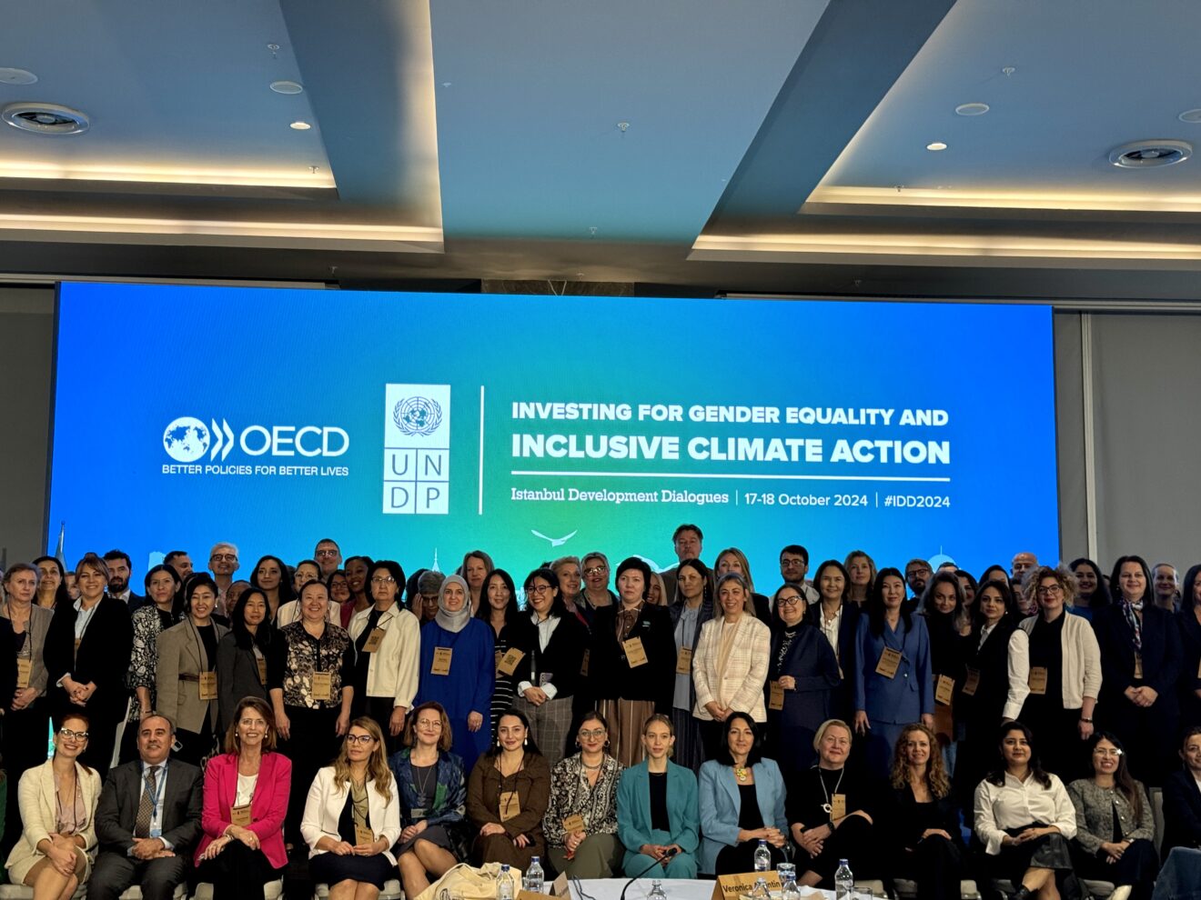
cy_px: 450
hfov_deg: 39.7
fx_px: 1665
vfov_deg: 30.3
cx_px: 600
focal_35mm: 48
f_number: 1.78
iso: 125
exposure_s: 1/60
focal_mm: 6.76
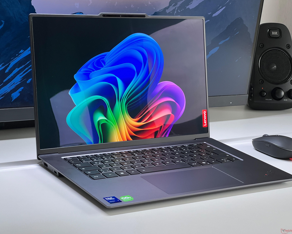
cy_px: 117
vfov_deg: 18.9
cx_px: 154
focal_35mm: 81
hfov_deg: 23.6
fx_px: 700
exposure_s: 1/80
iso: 200
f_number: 2.8
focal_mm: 9
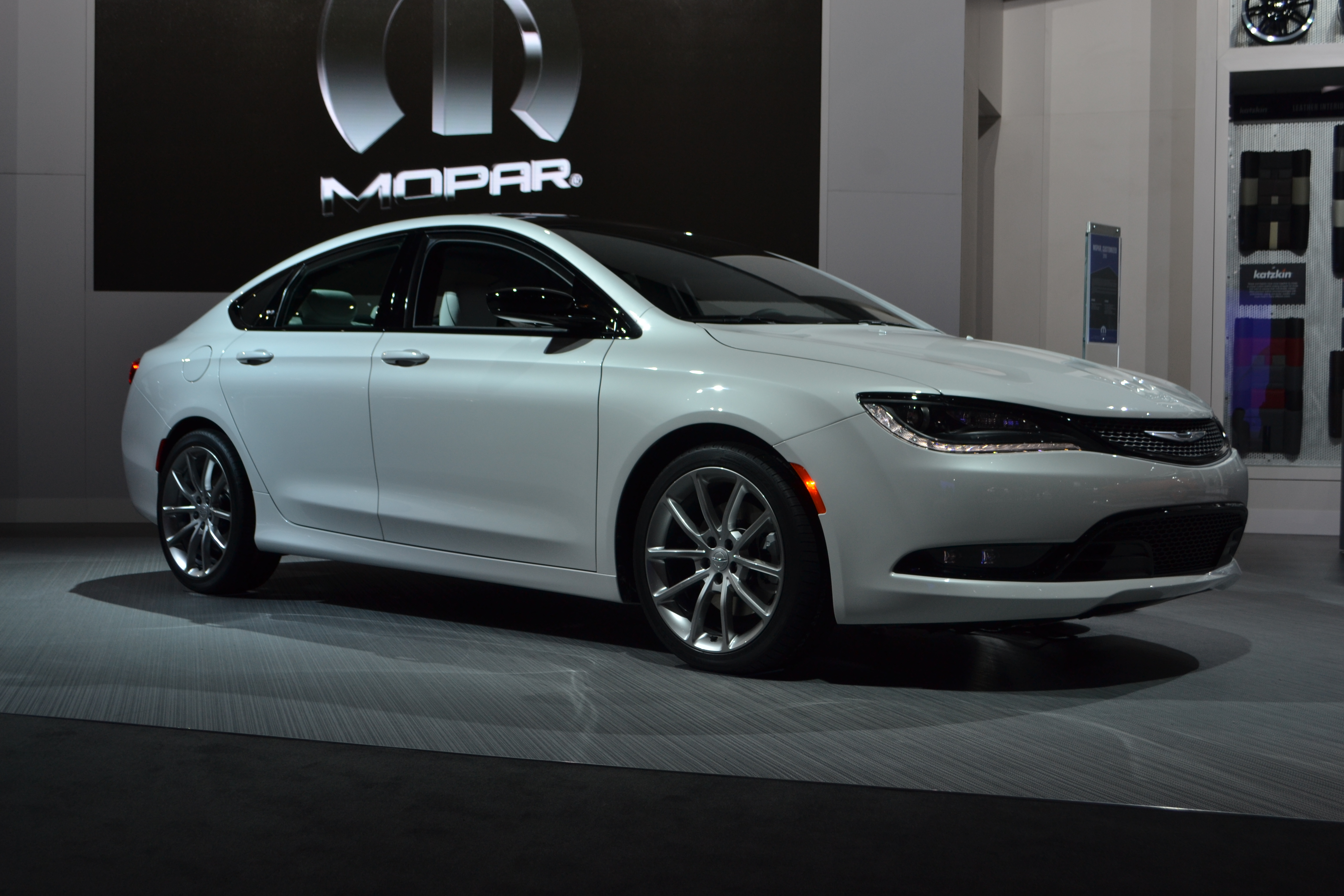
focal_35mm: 42
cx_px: 672
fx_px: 1568
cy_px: 448
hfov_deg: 46.4
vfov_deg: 31.9
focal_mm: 28
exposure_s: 1/125
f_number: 5.6
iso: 200
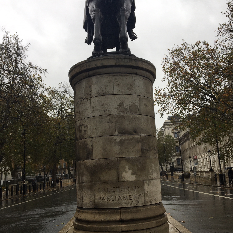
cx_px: 118
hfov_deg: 47.2
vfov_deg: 47.1
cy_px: 130
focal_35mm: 35
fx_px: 267
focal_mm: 4.15
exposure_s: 1/153
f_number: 2.2
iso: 25
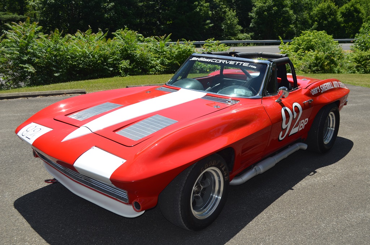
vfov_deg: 36.7
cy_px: 122
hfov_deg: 53.2
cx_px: 185
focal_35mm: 36
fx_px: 369
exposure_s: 1/200
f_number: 6.3
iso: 100
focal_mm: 24
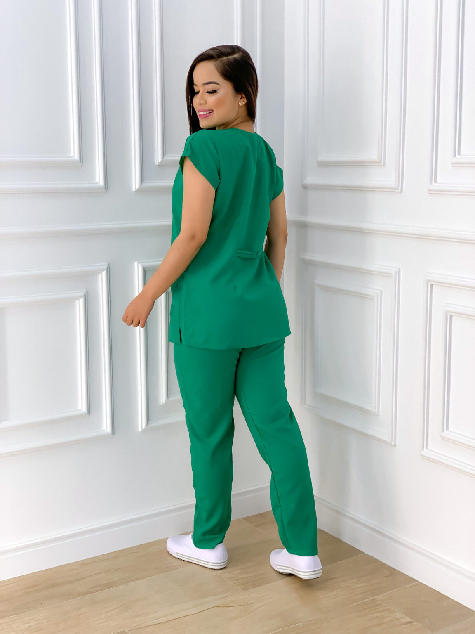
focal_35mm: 52
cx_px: 238
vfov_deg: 36.8
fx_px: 951
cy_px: 317
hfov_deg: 28.0
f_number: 2.4
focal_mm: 6
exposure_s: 1/120
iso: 40
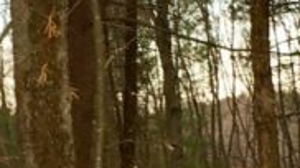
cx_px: 56
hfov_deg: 10.1
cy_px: 203
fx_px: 1693
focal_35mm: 213
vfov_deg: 5.7
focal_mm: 4.15
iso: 25
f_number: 2.2
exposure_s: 1/135
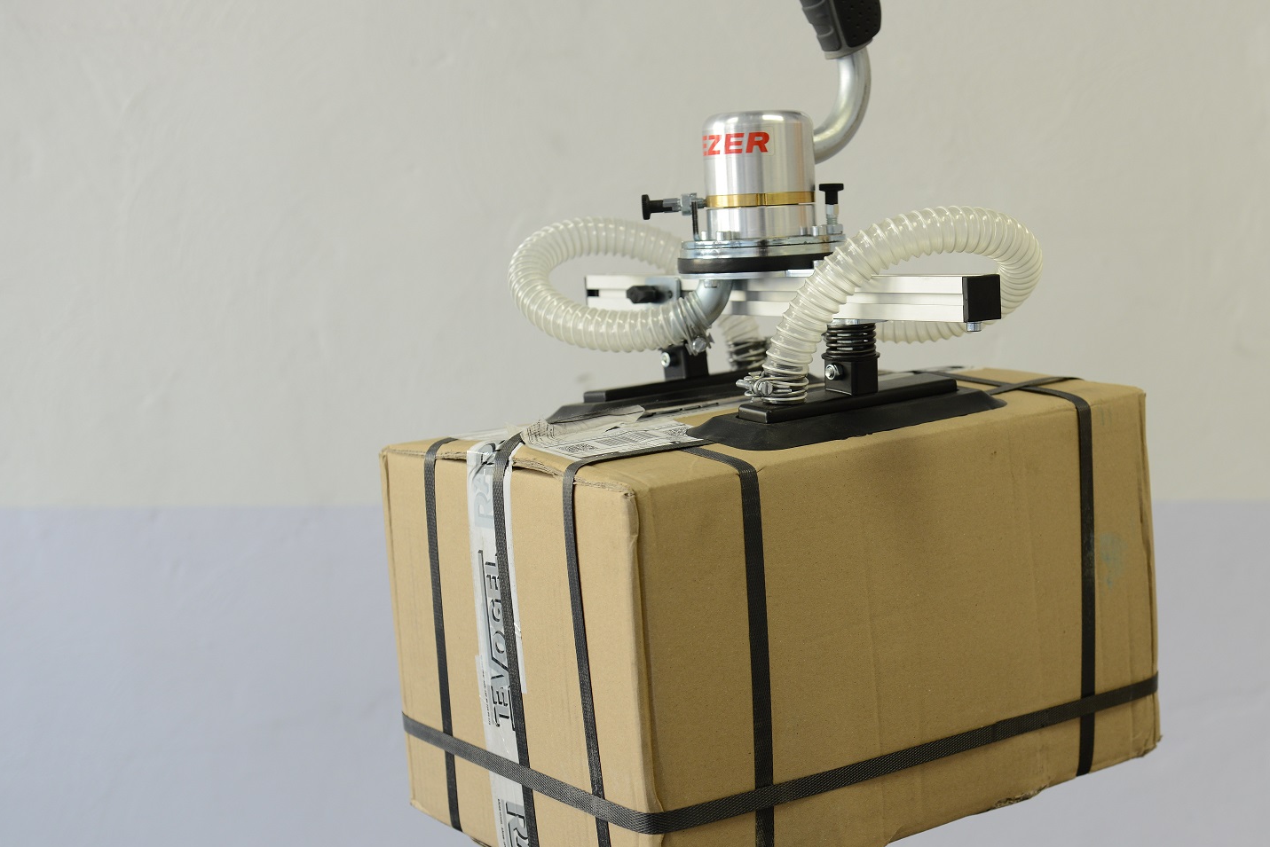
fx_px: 1905
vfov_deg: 25.1
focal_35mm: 54
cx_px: 766
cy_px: 431
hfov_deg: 36.7
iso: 400
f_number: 4
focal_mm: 42
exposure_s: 1/60
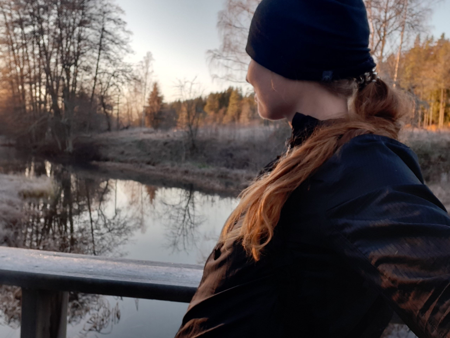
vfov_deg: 45.4
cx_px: 225
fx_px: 403
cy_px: 169
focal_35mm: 31
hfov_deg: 58.4
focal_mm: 3.75
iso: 40
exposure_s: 1/111
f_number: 2
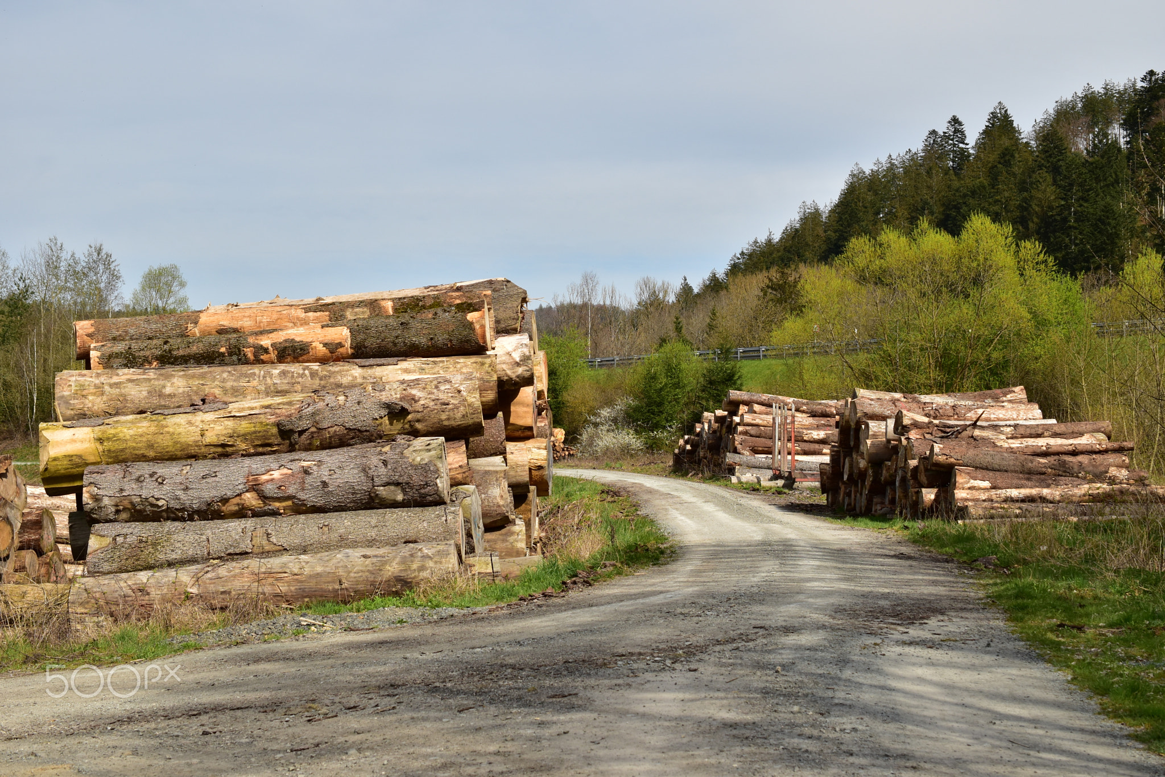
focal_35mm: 60
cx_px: 582
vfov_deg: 22.6
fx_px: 1941
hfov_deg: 33.4
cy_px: 388
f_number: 6.3
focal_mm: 40
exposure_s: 1/1250
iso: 200
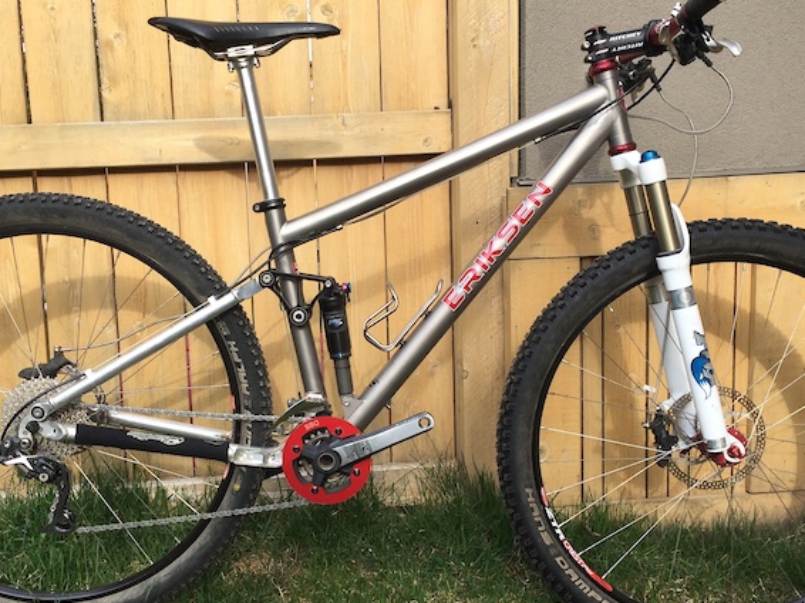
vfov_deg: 35.0
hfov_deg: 45.8
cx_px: 388
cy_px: 348
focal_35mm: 41
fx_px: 953
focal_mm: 4.15
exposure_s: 1/412
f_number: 2.2
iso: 32
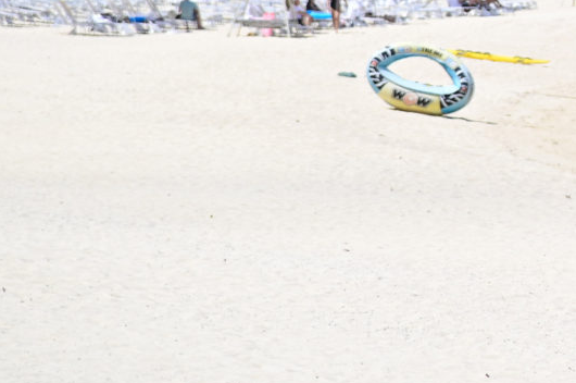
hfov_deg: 4.4
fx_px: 7415
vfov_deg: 2.9
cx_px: 972
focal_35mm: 464
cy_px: -279
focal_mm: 120
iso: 100
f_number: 4
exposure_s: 1/1000
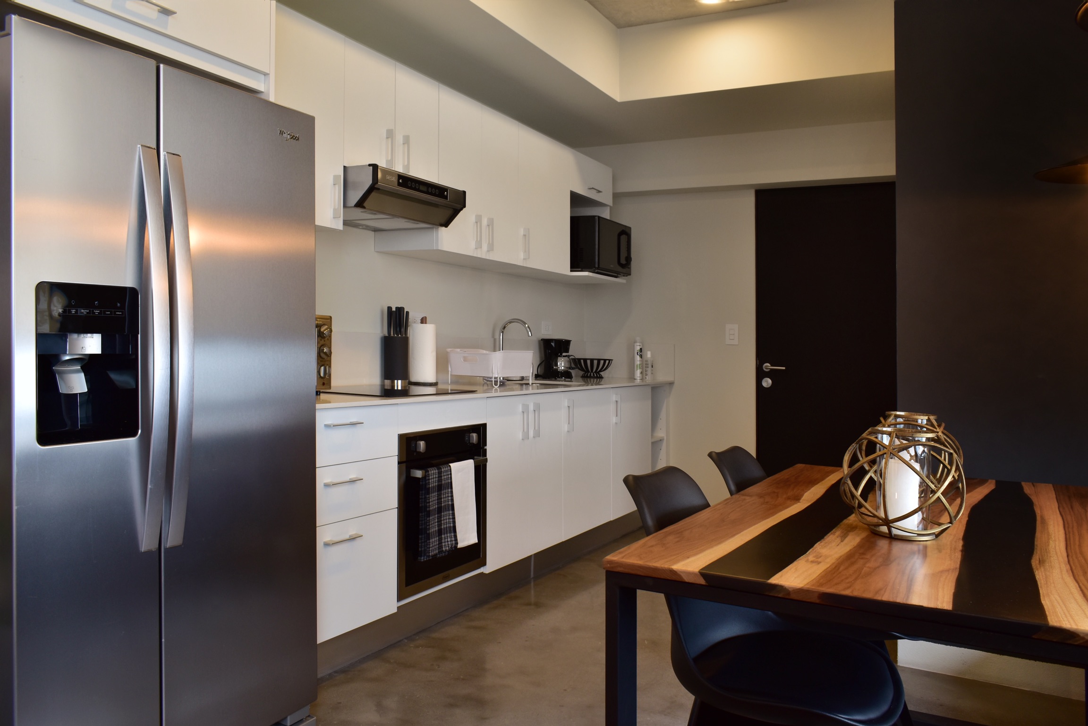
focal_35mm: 27
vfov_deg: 47.9
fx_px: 816
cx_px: 544
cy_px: 363
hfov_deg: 67.4
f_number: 7.1
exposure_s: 1/10
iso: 125
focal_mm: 18
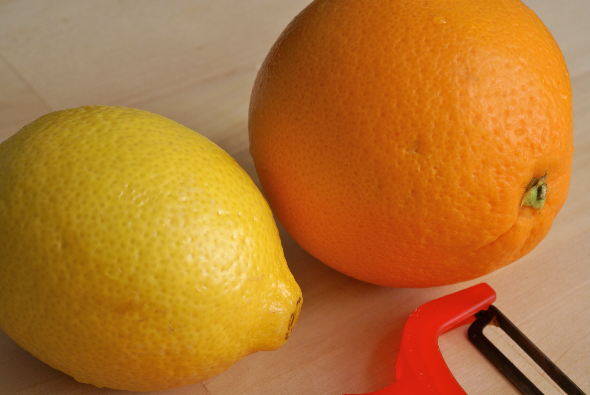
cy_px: 198
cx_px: 295
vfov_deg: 18.2
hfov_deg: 27.0
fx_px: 1231
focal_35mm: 75
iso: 200
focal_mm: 50
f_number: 11
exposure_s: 1/20
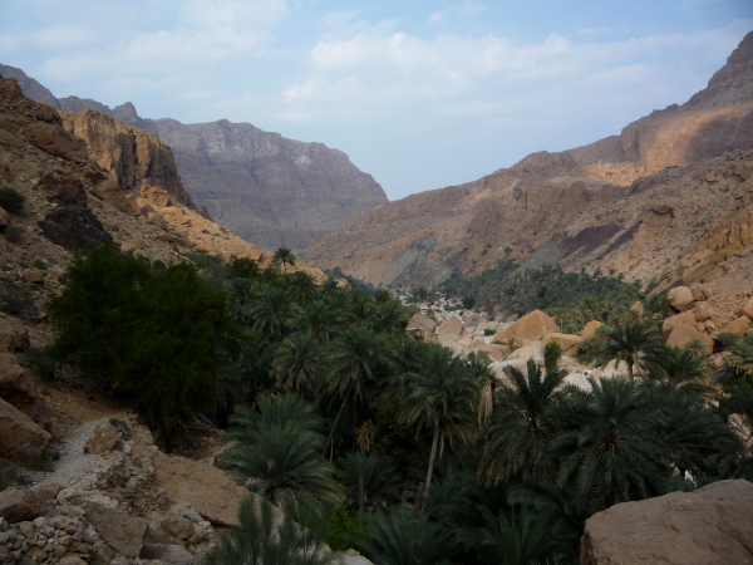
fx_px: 653
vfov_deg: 46.8
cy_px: 282
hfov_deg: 60.0
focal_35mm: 30
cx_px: 376
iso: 100
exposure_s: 1/400
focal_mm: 5.2
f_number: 4.5
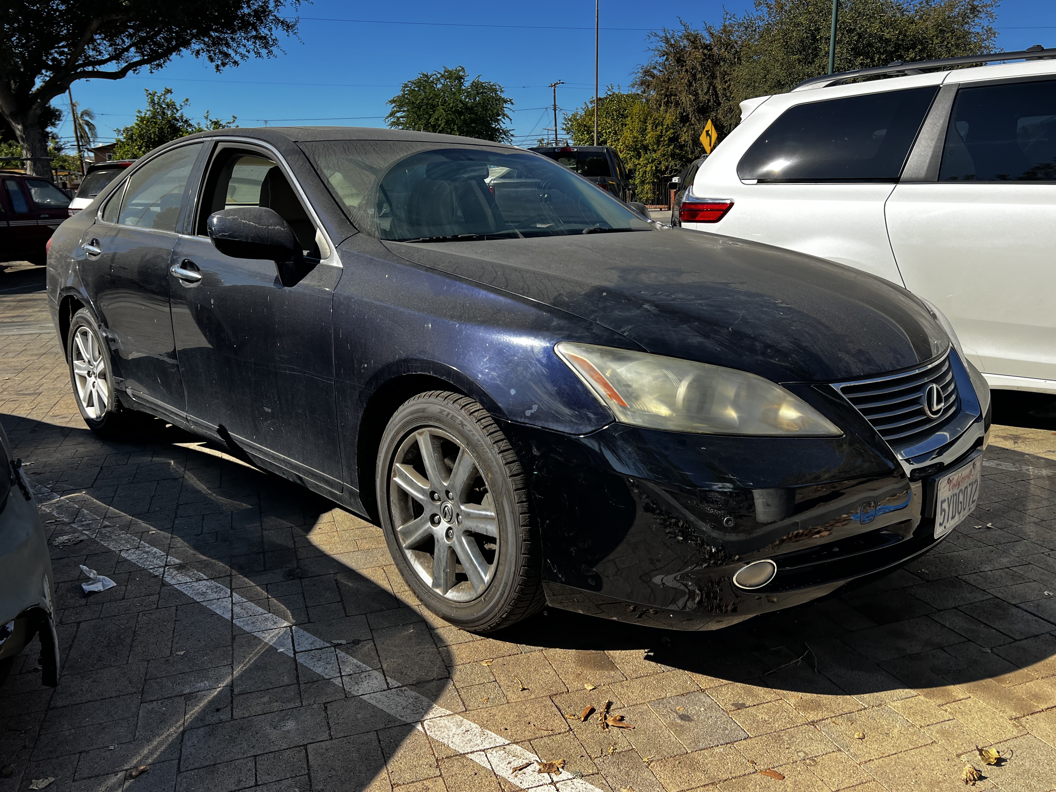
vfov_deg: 51.4
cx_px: 522
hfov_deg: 65.3
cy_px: 394
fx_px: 824
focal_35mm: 27
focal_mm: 5.7
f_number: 1.5
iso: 50
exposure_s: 1/2208
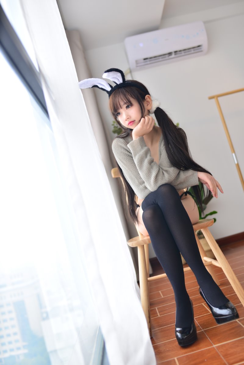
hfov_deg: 46.4
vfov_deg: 65.4
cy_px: 182
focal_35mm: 28
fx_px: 284
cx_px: 122
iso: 100
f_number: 2
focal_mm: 28
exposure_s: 1/125
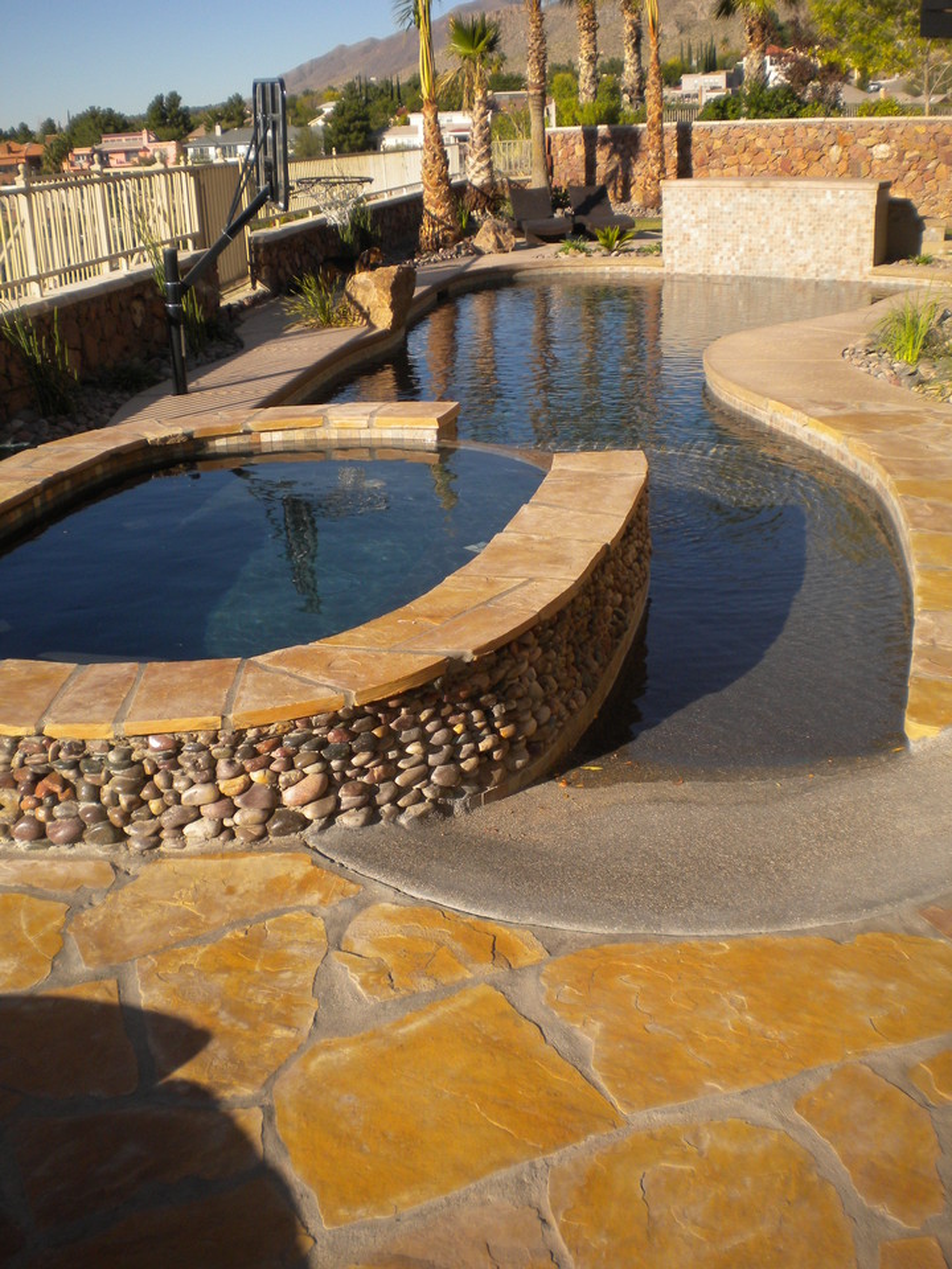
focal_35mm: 35
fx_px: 1283
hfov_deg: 40.7
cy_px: 634
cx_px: 476
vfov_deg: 52.6
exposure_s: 1/710
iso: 80
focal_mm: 6.3
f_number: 4.6
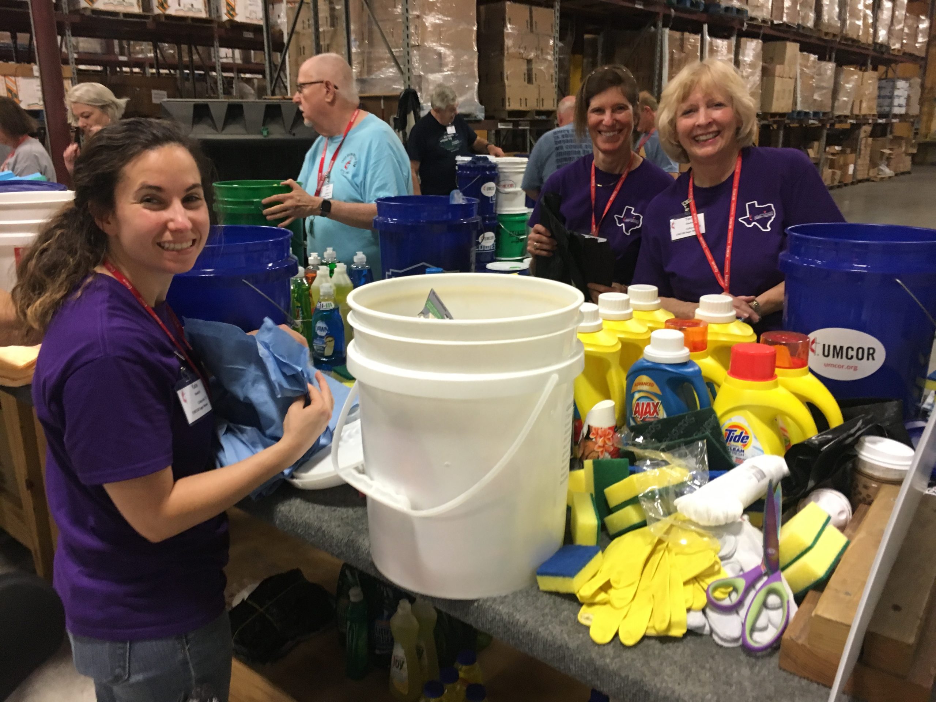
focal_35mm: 29
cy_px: 351
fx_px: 784
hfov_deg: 61.7
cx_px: 468
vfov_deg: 48.2
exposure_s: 1/30
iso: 125
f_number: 2.2
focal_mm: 4.15
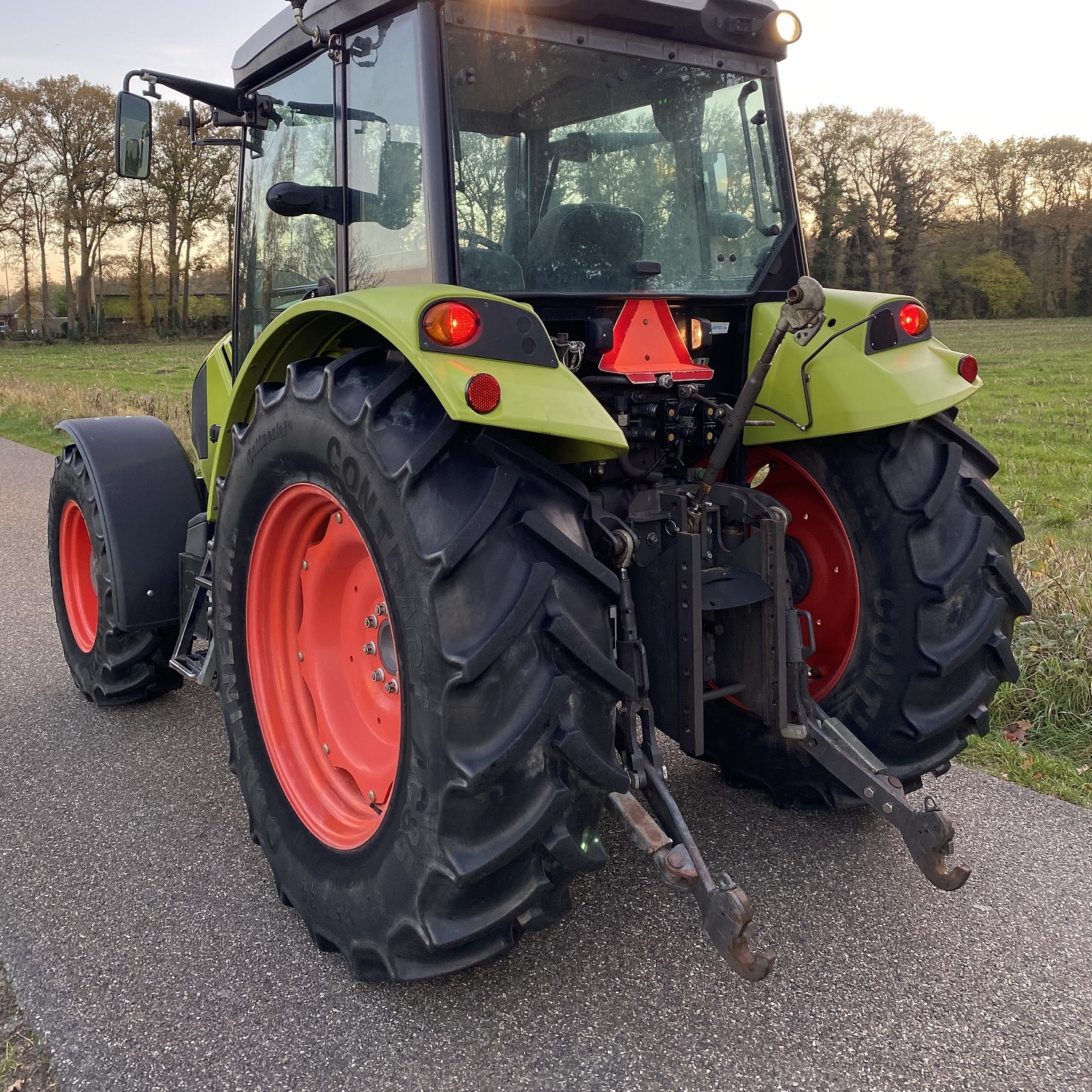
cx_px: 542
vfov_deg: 52.0
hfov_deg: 52.5
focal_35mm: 31
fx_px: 1106
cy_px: 411
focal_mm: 4.25
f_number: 1.8
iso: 64
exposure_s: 1/121
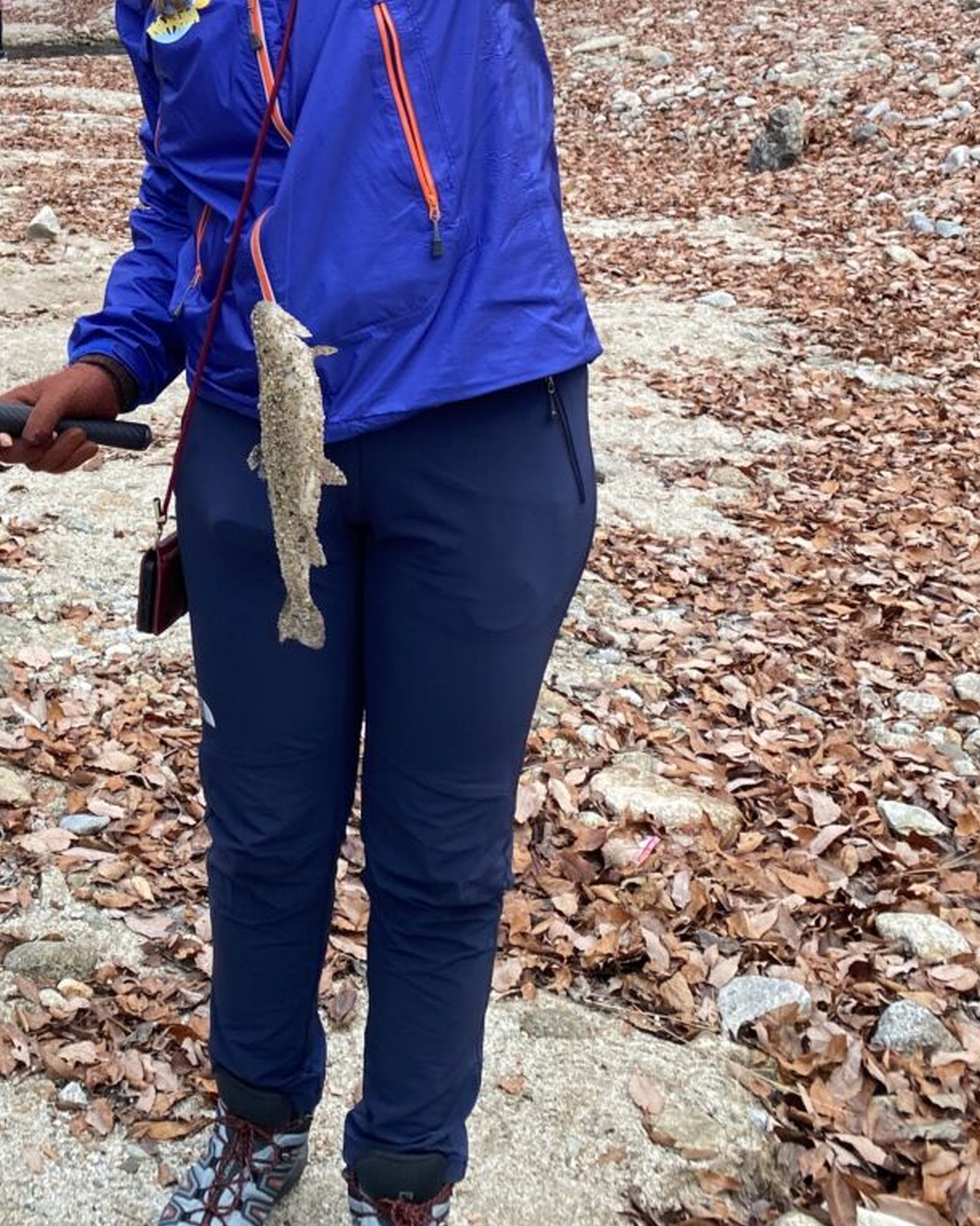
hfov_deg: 29.3
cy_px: 128
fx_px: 1849
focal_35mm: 51
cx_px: 253
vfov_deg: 34.6
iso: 64
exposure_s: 1/122
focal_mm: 4.25
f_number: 1.8
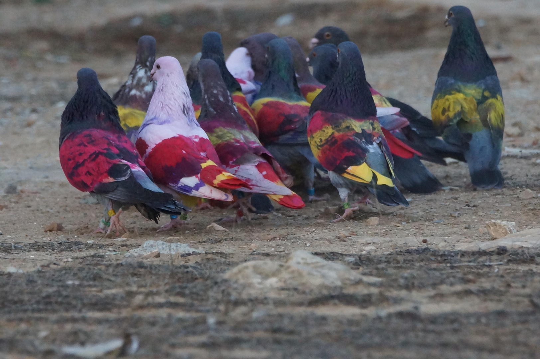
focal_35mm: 1080
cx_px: 270
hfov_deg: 1.9
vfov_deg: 1.3
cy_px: 180
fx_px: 16186
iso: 1600
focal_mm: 360
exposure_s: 1/250
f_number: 5.6
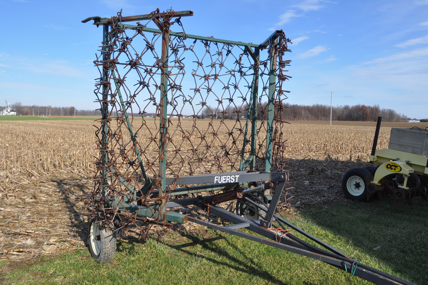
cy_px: 141
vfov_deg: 42.3
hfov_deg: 60.3
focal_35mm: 31
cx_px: 213
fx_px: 369
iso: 200
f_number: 9
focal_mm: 20
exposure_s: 1/320
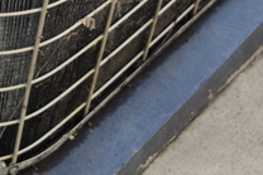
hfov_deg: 10.5
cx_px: 48
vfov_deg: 6.8
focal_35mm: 196
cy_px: -154
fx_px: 1433
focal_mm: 34
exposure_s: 1/125
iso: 400
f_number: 5.6
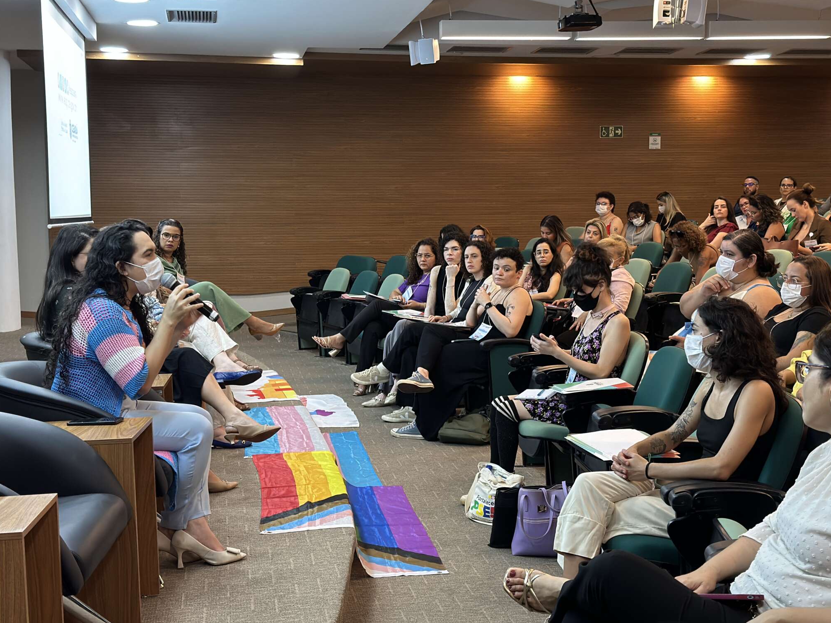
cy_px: 309
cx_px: 409
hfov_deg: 38.9
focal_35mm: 49
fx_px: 1176
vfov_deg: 29.7
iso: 320
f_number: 1.78
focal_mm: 6.86
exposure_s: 1/60
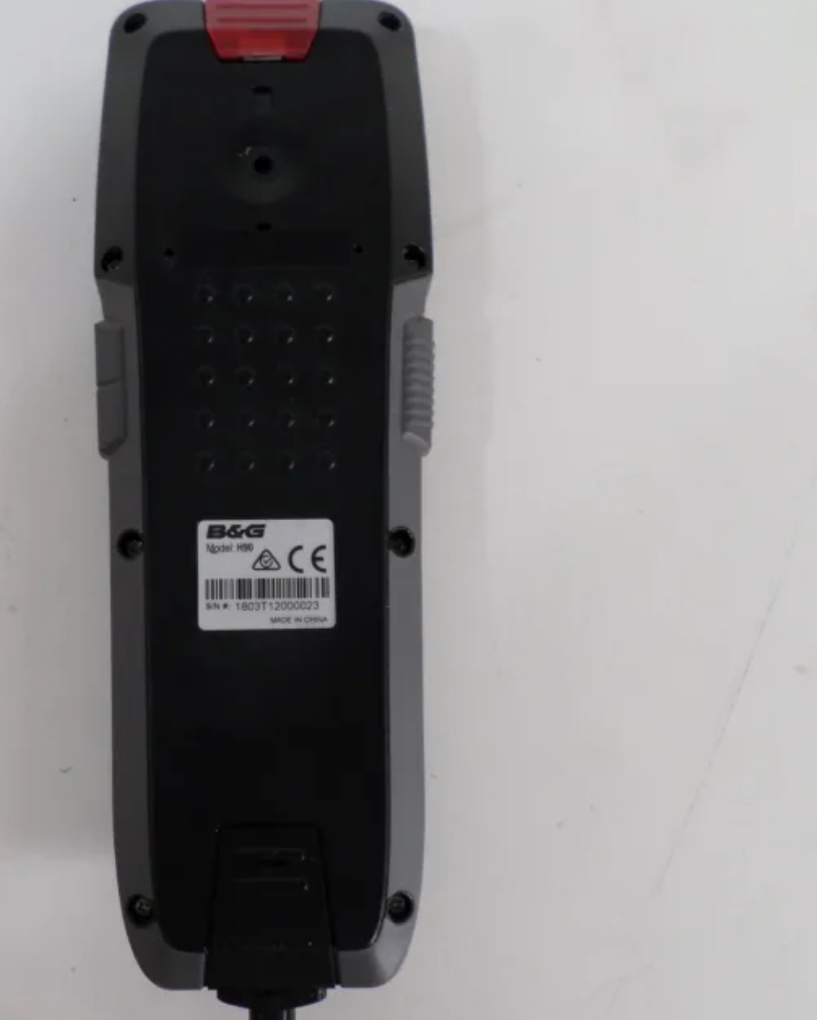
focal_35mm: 35
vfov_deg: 51.5
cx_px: 266
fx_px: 1057
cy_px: 516
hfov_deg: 41.7
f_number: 2.5
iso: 80
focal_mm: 4.5
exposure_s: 1/45
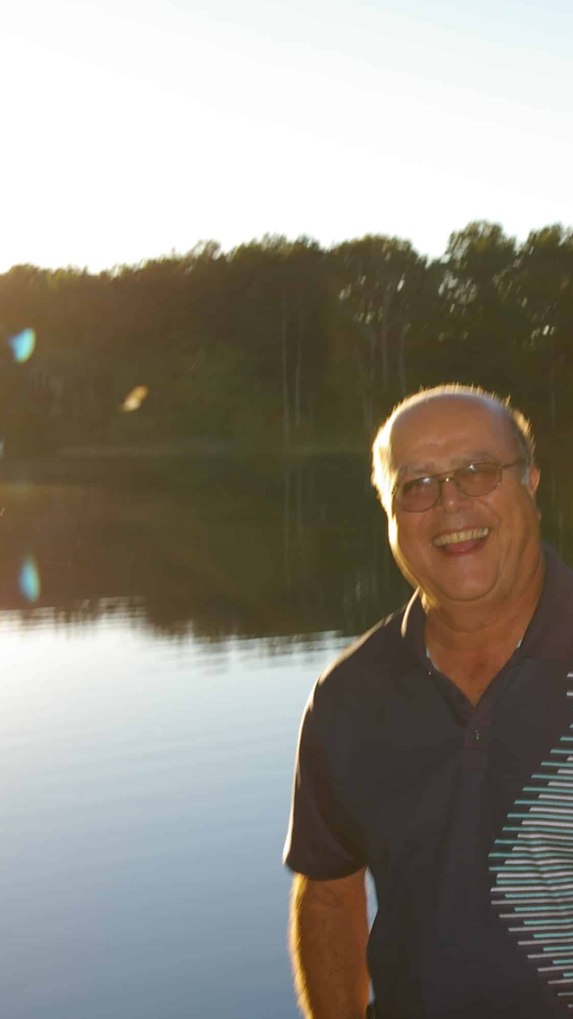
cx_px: 463
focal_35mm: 74
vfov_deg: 28.7
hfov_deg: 16.2
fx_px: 1993
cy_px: 507
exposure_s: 1/180
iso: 200
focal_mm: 31
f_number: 8
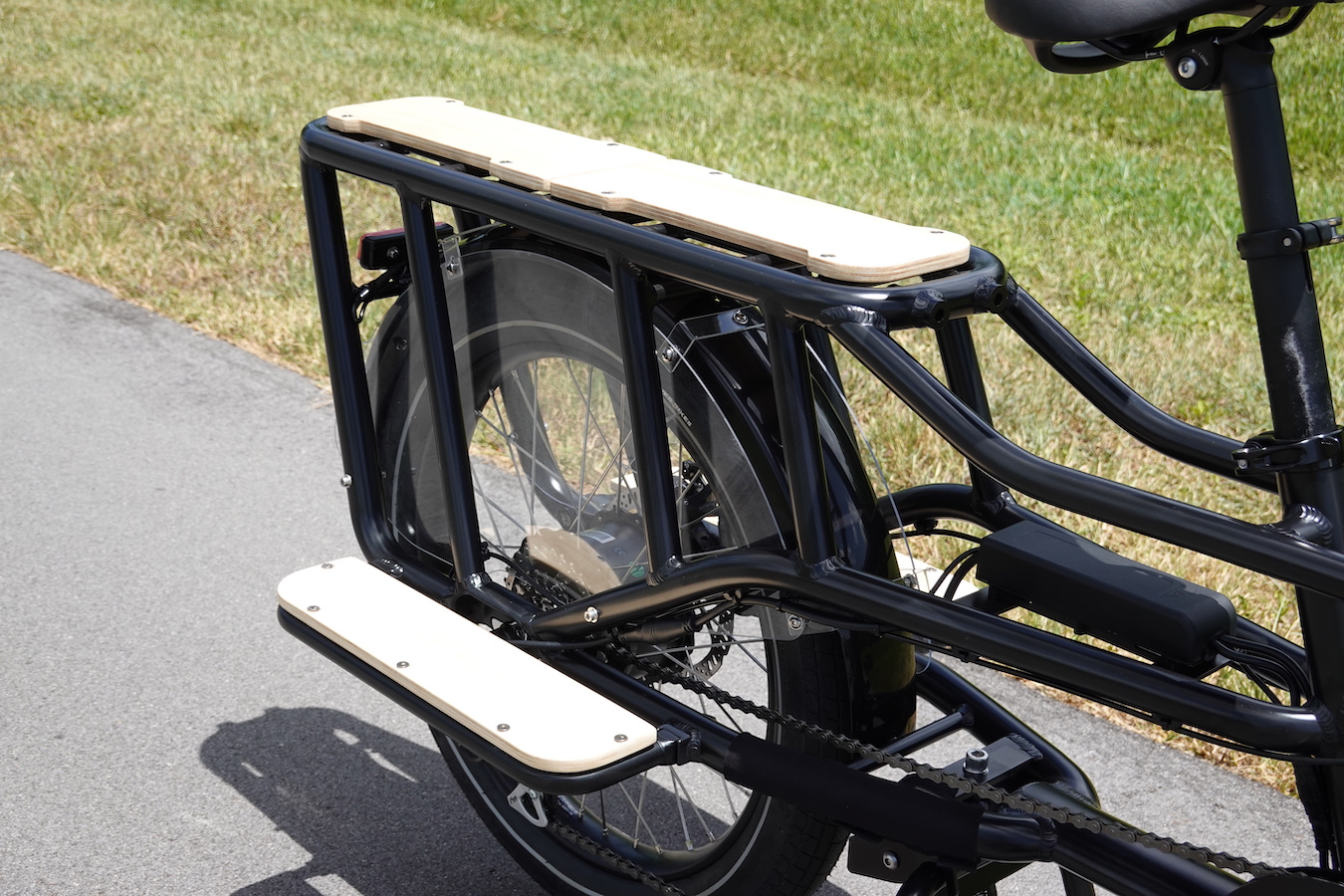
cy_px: 448
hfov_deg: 36.2
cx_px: 672
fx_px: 2053
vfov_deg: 24.6
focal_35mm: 55
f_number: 4
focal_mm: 20.26
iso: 100
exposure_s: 1/500
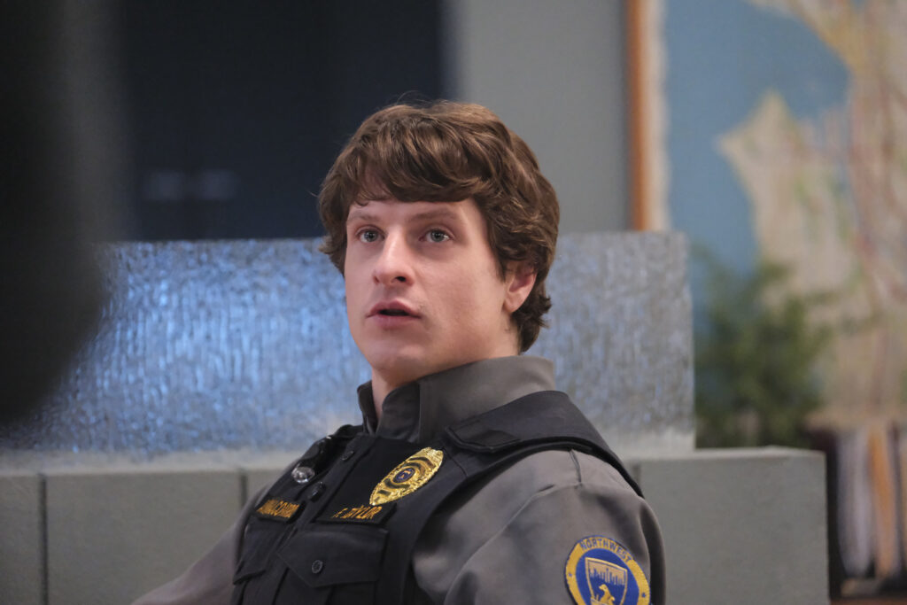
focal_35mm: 179
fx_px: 4510
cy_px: 302
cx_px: 454
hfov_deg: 11.5
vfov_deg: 7.7
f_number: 2.8
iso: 12800
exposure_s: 1/200
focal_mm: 119.2
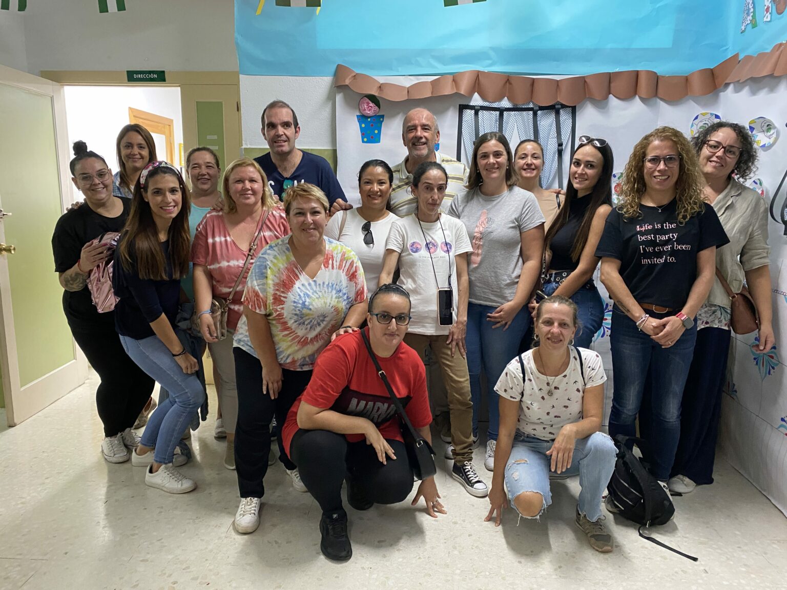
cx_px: 394
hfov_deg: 67.3
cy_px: 295
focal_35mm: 26
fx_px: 591
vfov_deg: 53.1
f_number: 1.8
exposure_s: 1/50
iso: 320
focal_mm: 4.25
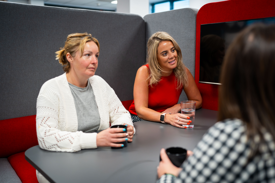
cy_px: 92
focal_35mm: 35
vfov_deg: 37.9
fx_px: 267
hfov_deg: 54.4
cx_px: 138
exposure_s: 1/160
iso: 400
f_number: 1.8
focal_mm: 35
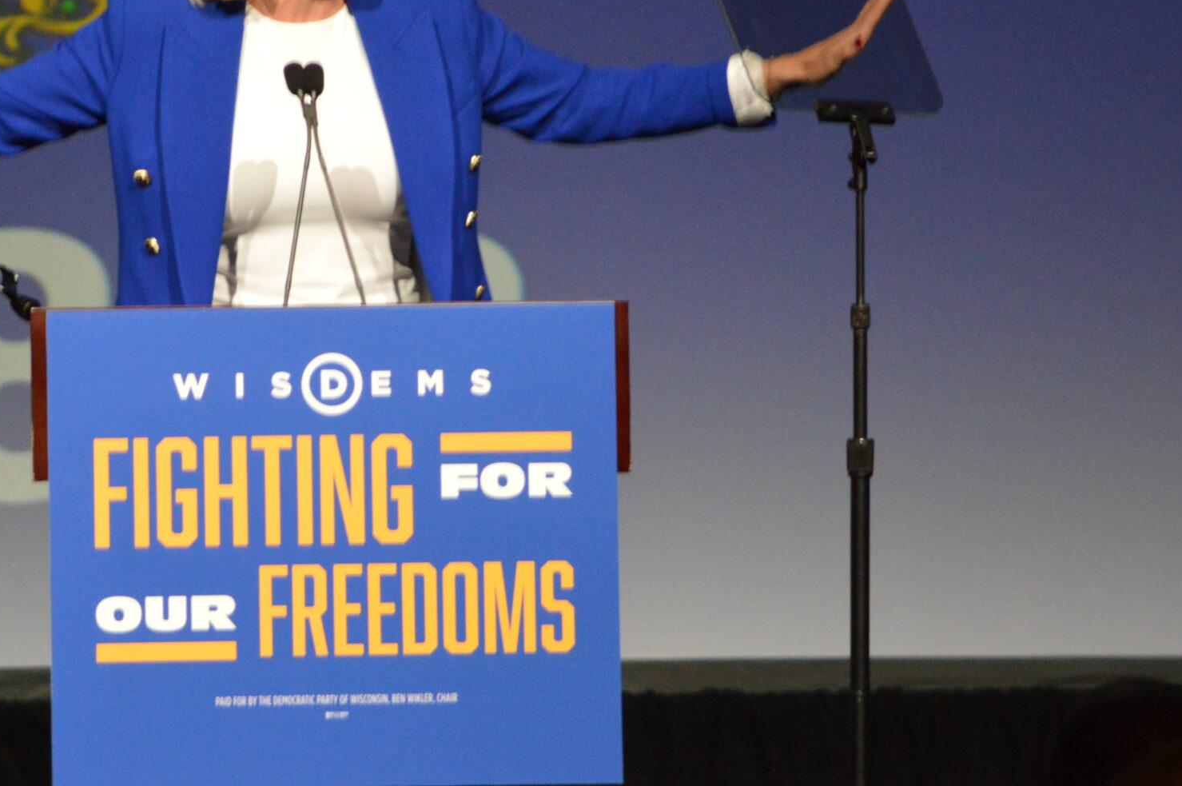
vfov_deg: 1.8
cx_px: 385
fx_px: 25551
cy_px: 225
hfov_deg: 2.6
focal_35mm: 779
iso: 2000
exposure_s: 1/125
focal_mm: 300
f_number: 5.6
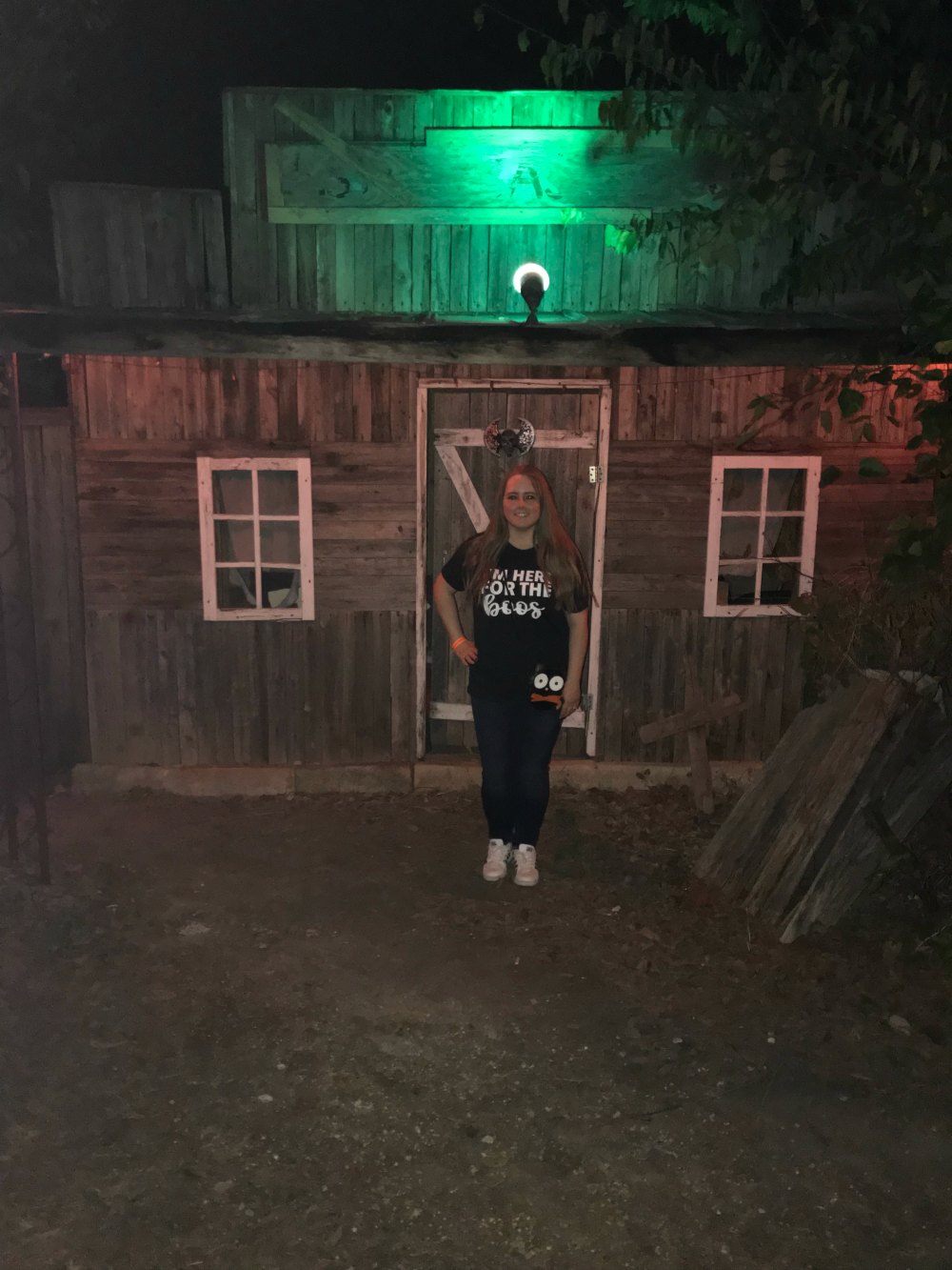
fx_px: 1027
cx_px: 476
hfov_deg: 49.8
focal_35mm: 28
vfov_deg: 63.4
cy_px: 635
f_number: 1.8
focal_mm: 3.99
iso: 160
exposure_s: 1/16
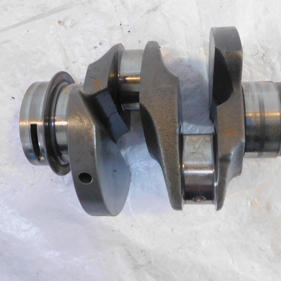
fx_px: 358
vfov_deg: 42.1
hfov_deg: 42.8
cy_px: 89
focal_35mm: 39
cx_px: 151
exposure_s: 1/30
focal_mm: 4
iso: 320
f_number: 3
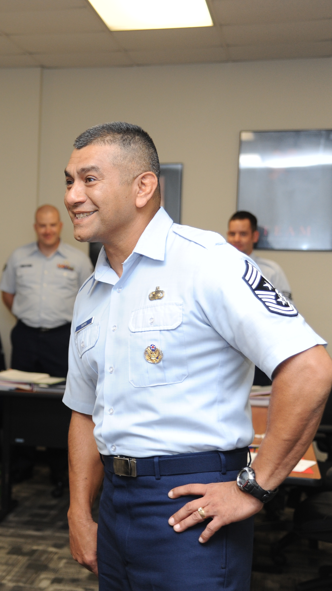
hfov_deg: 16.0
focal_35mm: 73
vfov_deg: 29.0
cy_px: 297
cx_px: -52
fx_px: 1143
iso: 800
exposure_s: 1/100
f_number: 4
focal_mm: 46
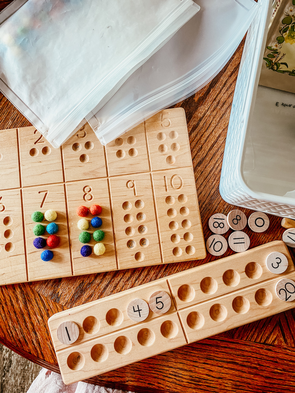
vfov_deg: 67.3
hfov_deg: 53.1
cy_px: 196
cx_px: 148
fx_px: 295
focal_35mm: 26
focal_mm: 4.25
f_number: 1.8
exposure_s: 1/60
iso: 125
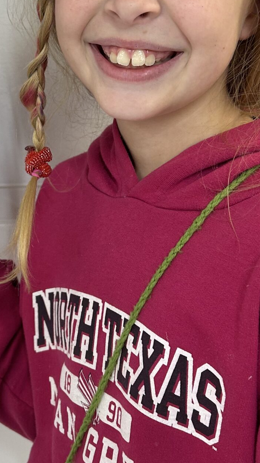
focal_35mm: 58
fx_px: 711
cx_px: 39
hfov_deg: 20.4
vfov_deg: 35.7
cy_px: 155
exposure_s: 1/120
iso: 80
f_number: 1.5
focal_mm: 5.7
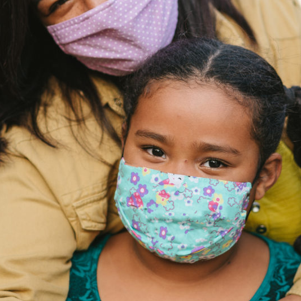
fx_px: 1771
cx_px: 238
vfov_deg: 9.7
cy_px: 51
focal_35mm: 180
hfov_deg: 9.7
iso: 200
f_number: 3.2
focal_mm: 85
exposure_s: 1/400
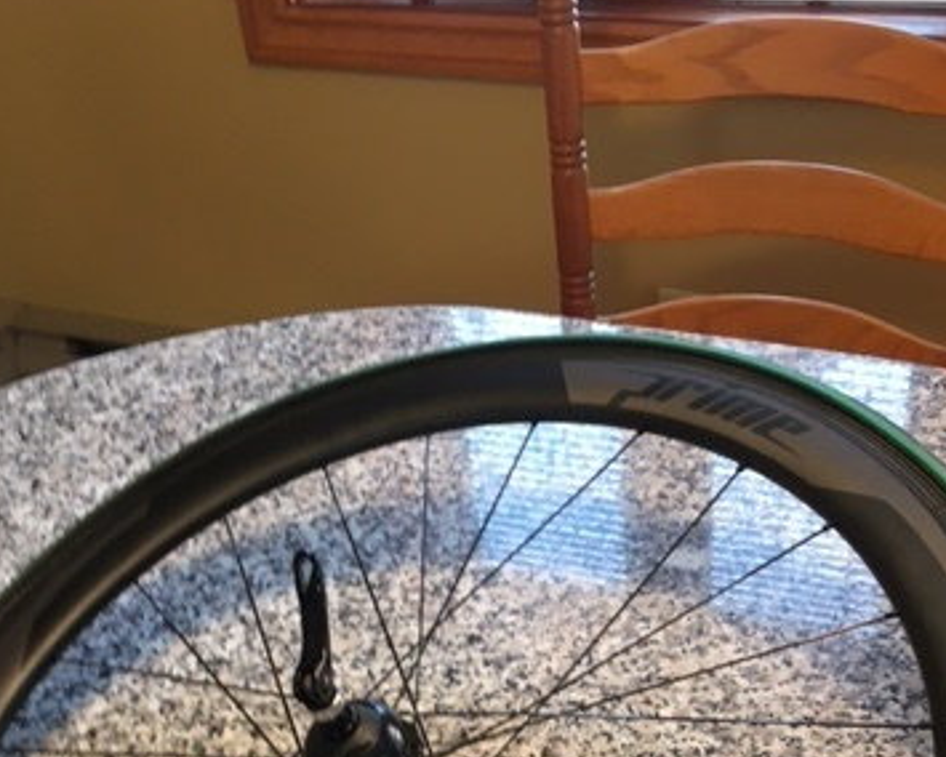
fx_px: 1428
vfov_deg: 27.4
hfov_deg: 36.6
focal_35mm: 51
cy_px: 816
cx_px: 437
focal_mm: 4.15
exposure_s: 1/30
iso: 80
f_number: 2.2
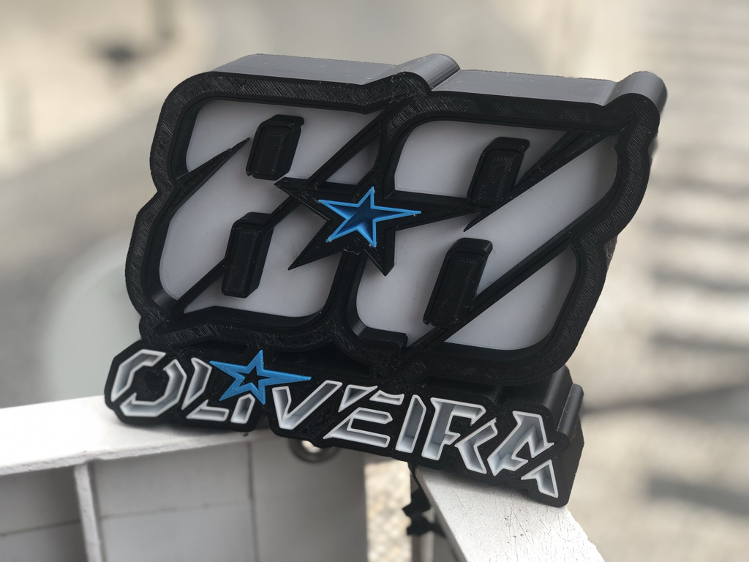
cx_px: 374
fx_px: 1125
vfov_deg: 28.0
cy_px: 281
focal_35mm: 52
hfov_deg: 36.8
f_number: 2.4
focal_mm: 6
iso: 16
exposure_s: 1/120
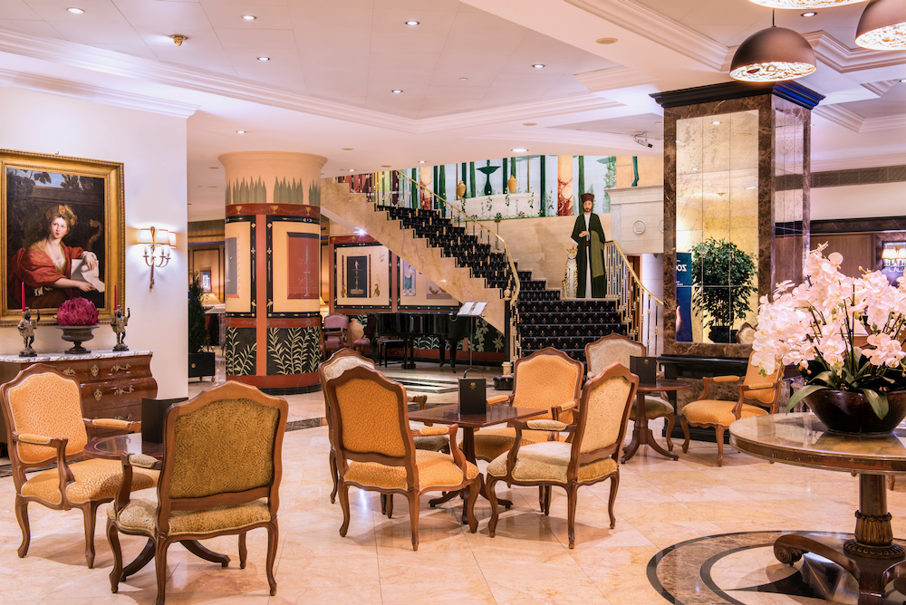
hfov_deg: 50.7
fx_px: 957
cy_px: 302
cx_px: 453
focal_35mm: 38
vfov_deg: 35.1
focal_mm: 38
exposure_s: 1.3
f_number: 11
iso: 400
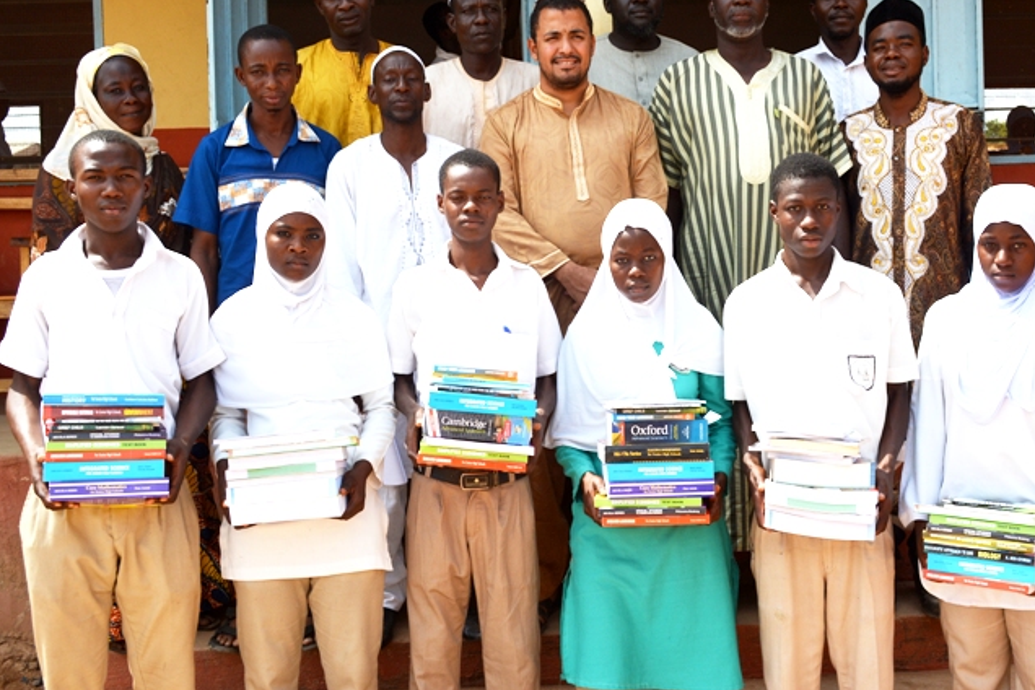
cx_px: 574
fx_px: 1322
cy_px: 306
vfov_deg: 29.2
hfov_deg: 42.7
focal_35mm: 46
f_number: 8
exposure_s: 1/250
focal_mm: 26
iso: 140
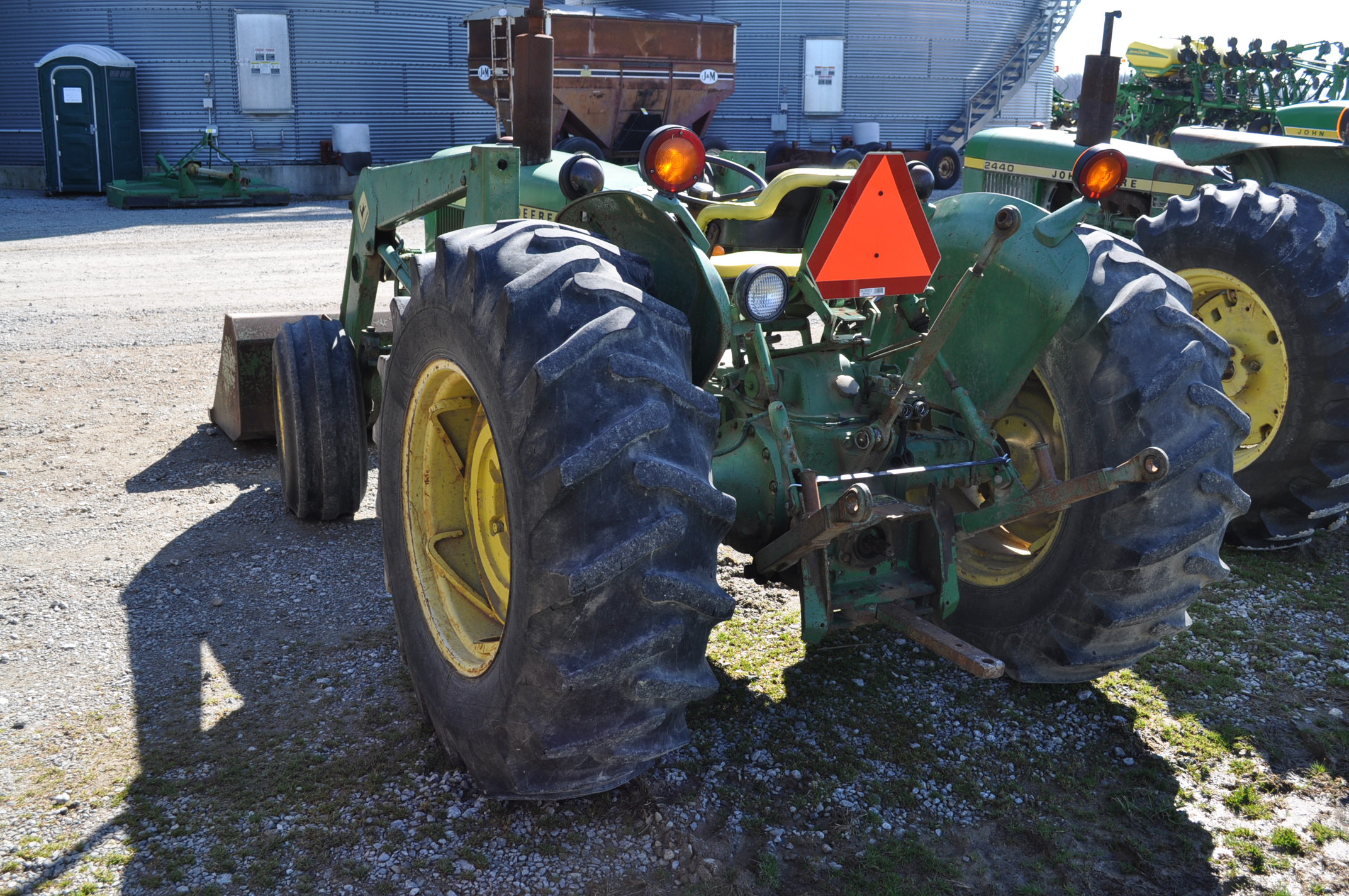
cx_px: 674
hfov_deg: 53.2
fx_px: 1347
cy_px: 448
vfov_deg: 36.8
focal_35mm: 36
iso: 200
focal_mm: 24
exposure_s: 1/200
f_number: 7.1
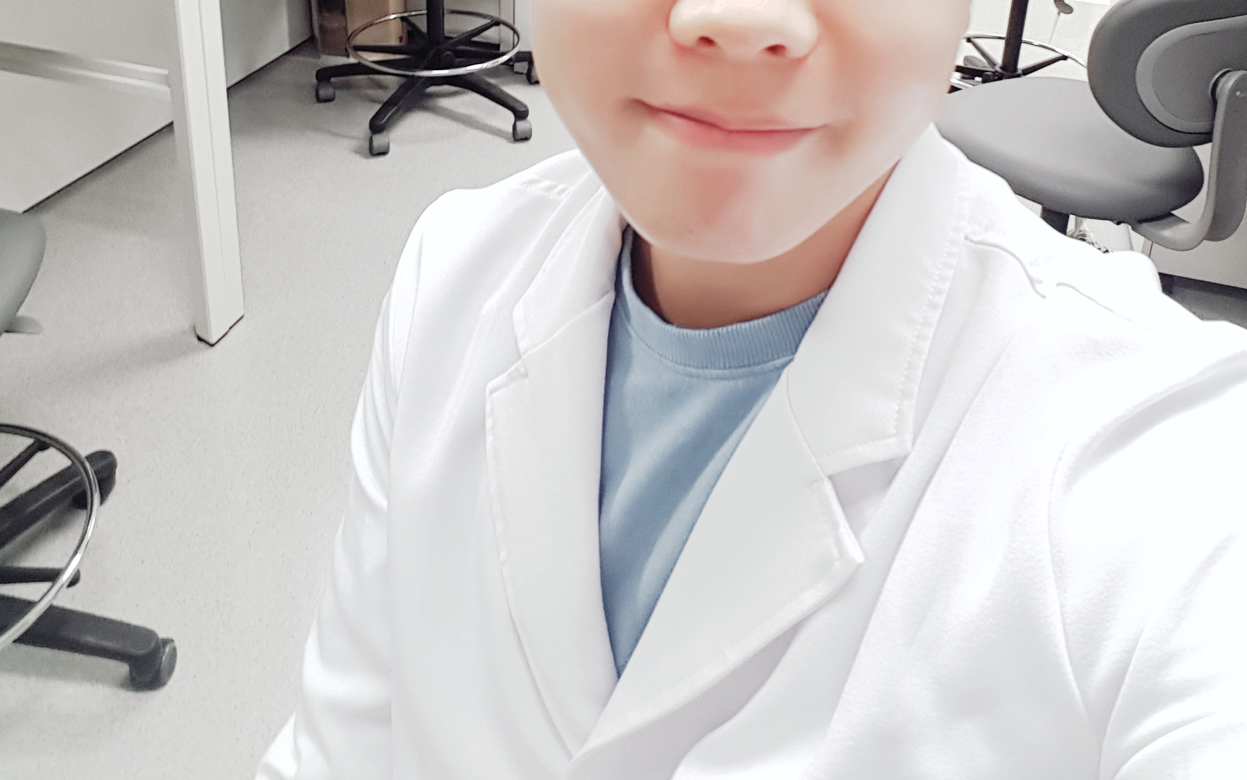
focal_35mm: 32
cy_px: 1
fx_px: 1088
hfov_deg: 59.6
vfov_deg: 35.7
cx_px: 645
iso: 64
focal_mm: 2.1
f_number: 1.7
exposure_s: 1/24
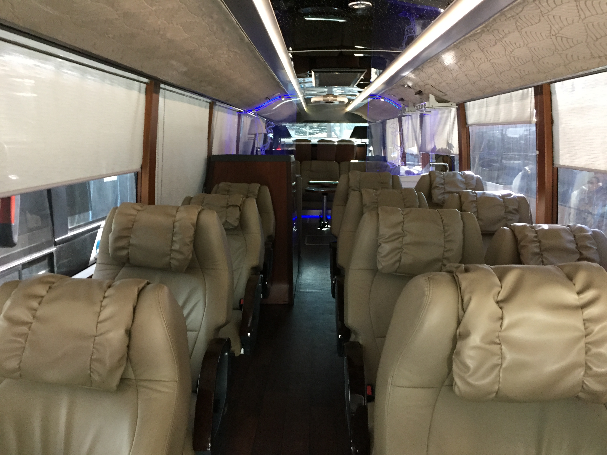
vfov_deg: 48.2
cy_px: 228
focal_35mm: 29
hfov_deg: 61.7
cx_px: 304
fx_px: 509
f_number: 2.2
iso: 200
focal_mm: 4.15
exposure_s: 1/30
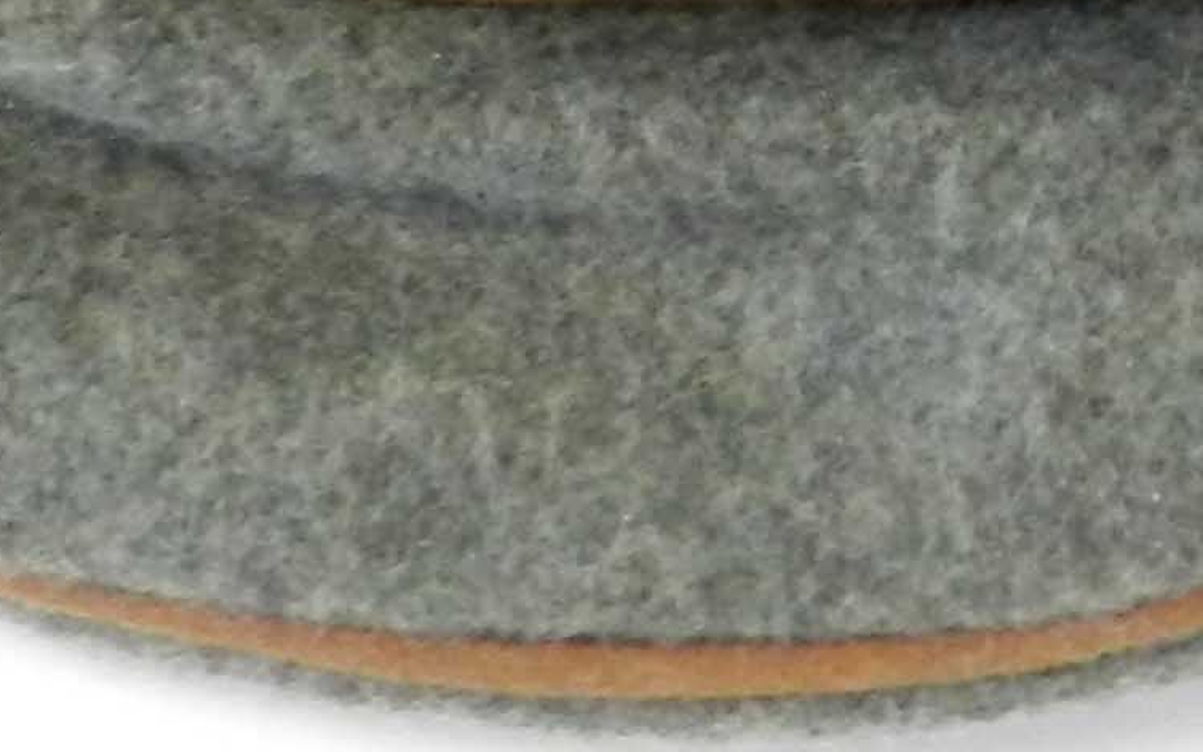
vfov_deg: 4.8
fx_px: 8493
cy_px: -1477
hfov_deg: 8.1
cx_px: 1177
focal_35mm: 259
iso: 320
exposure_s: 1/30
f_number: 4.2
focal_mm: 8.1
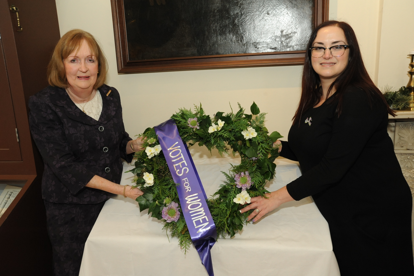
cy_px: 138
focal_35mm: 29
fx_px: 333
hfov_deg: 63.7
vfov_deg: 44.9
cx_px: 207
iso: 2500
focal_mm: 29
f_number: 9
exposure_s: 1/60
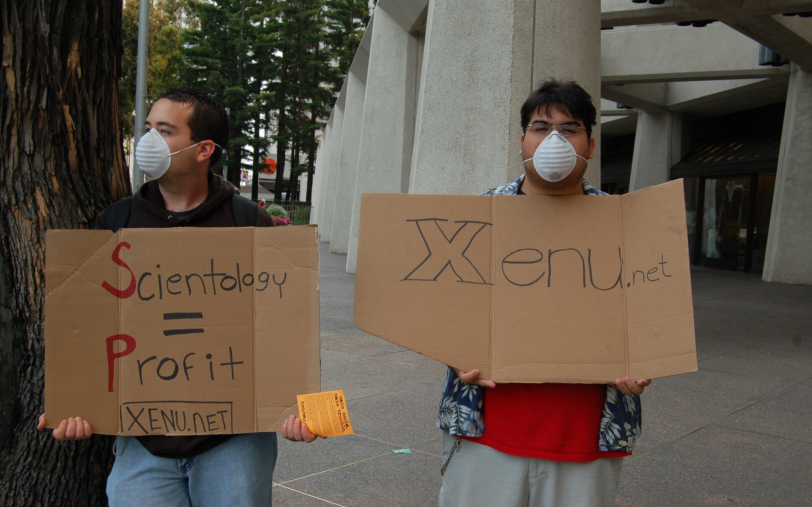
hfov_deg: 49.3
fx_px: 885
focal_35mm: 40
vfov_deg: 32.0
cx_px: 409
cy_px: 262
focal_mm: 26
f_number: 7.1
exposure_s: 1/200
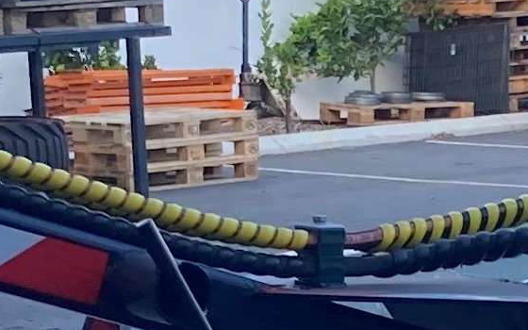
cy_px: 498
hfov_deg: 12.3
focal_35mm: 167
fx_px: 2403
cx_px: 621
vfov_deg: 7.7
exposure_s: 1/461
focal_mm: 3.99
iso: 20
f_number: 1.8
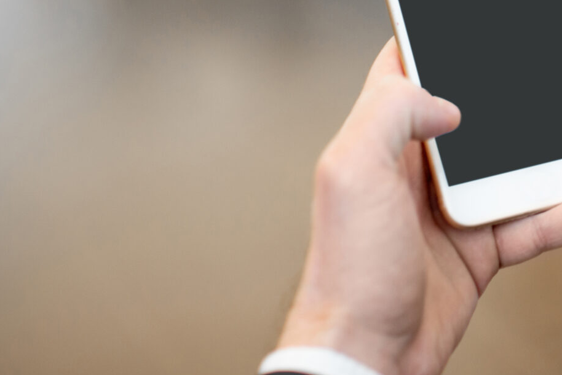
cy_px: -120
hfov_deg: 19.6
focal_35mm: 98
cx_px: 663
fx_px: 1530
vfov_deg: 13.4
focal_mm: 35
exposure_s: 1/200
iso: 400
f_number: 2.2
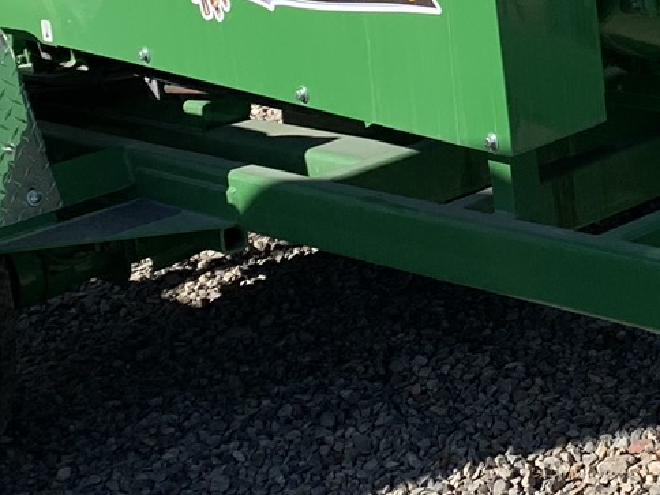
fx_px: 2097
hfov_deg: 16.7
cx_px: 889
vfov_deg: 12.8
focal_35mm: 110
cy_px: -218
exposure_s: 1/1880
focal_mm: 4.25
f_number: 1.8
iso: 25
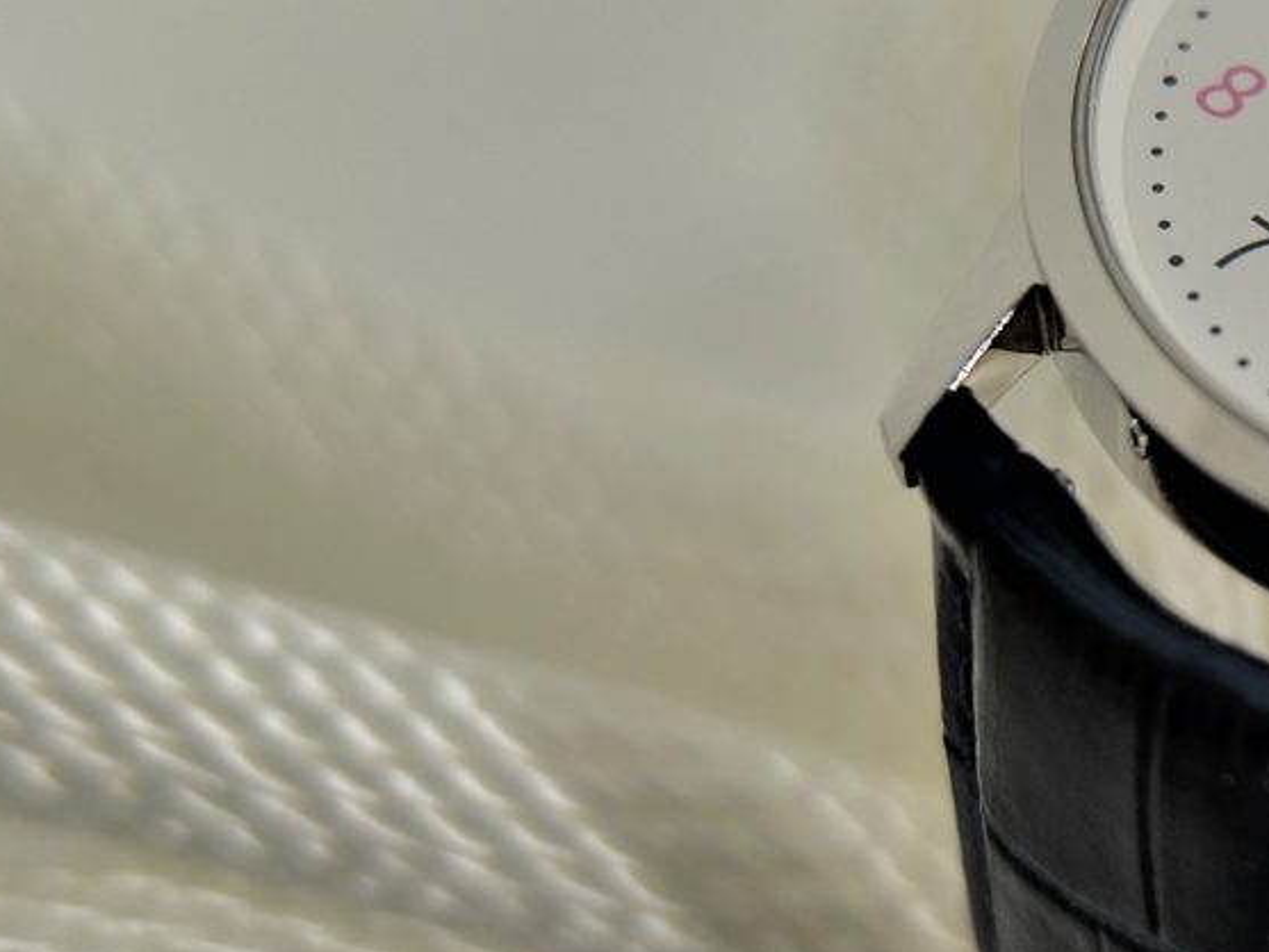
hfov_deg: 17.8
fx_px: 3887
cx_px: 1431
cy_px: 459
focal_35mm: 106
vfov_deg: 14.0
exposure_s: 1/250
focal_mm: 30
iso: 500
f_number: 4.2
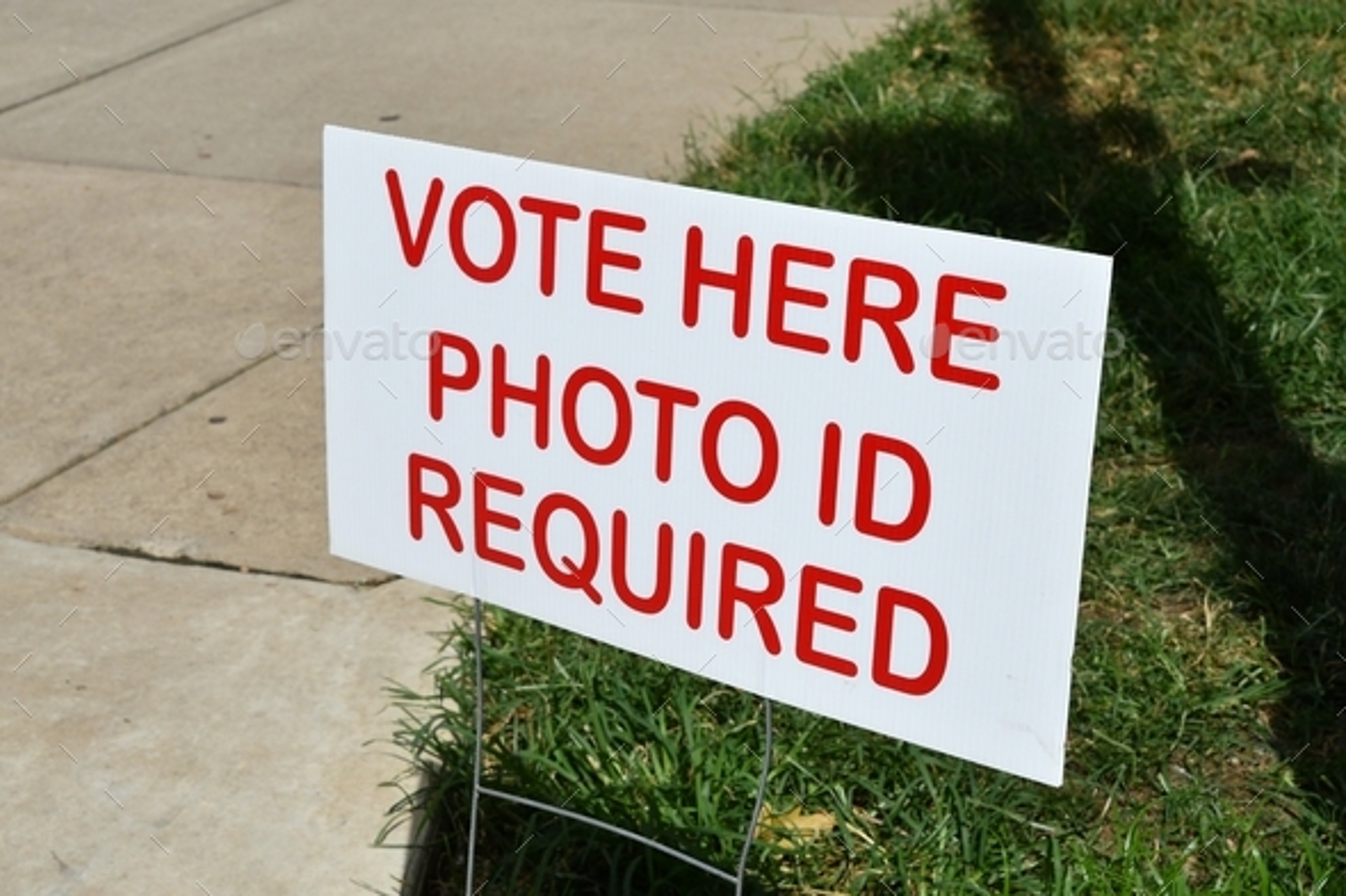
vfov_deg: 18.2
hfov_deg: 27.0
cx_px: 673
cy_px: 448
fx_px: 2803
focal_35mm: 75
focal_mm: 50
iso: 250
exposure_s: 1/640
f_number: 13
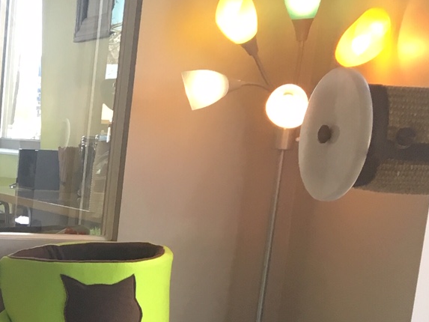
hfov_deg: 17.6
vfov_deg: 13.7
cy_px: 469
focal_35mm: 102
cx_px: -180
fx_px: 1264
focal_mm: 4.15
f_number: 2.2
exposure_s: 1/30
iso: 25
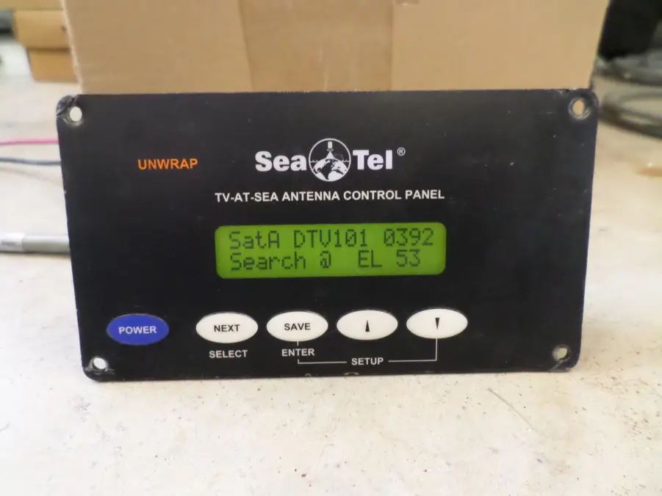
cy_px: 248
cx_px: 331
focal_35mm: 25
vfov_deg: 54.9
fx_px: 478
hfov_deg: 69.4
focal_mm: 4.5
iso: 400
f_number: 2.5
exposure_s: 1/30
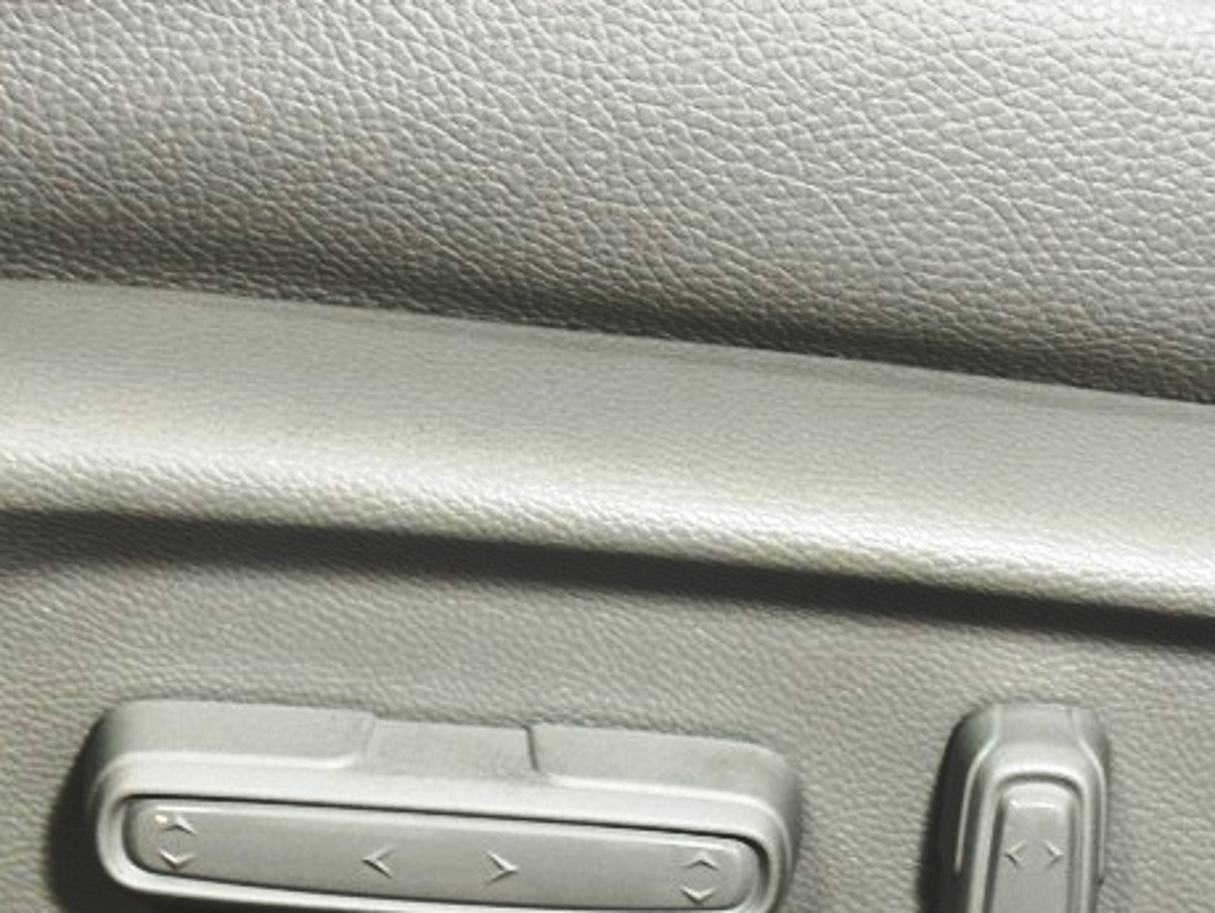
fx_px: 3759
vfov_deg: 13.7
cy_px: 857
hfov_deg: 18.3
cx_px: 839
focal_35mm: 107
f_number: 1.78
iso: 200
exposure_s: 1/60
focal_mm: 6.86
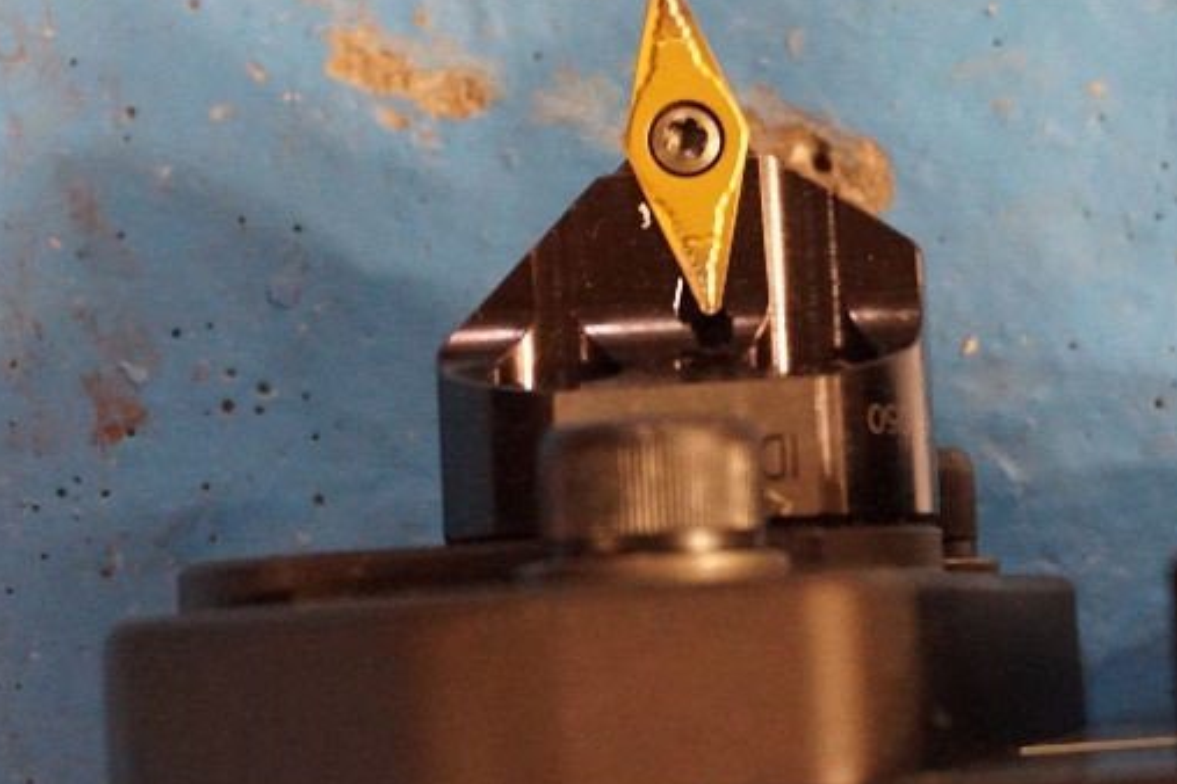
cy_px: 224
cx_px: 1026
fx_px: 3270
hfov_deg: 20.1
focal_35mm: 100
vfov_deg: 13.6
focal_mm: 33
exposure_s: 1/50
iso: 3200
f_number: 5
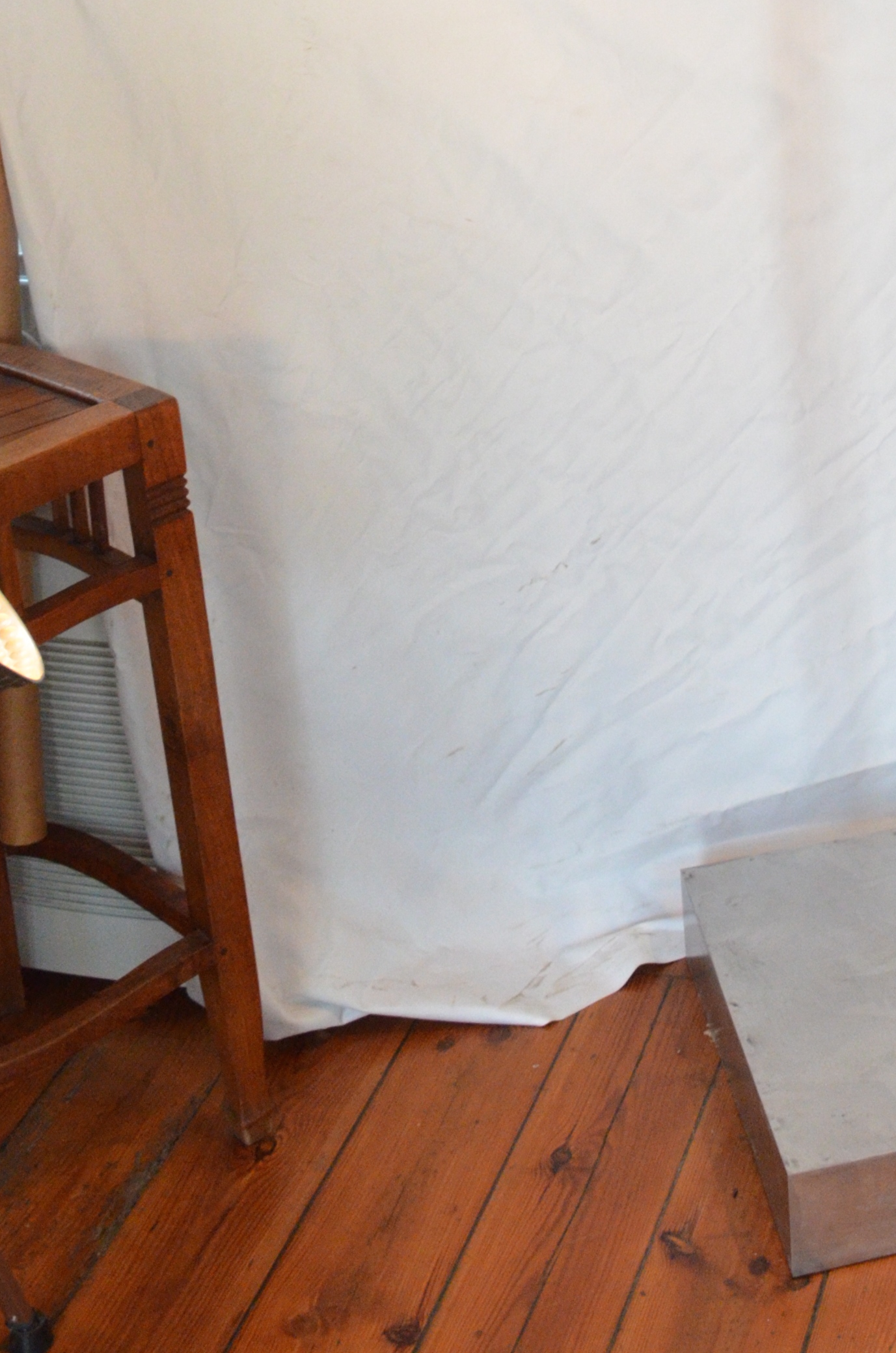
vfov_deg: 28.2
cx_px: 916
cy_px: -190
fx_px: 2400
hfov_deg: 20.4
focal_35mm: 64
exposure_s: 1/60
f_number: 7.1
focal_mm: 18
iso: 2500
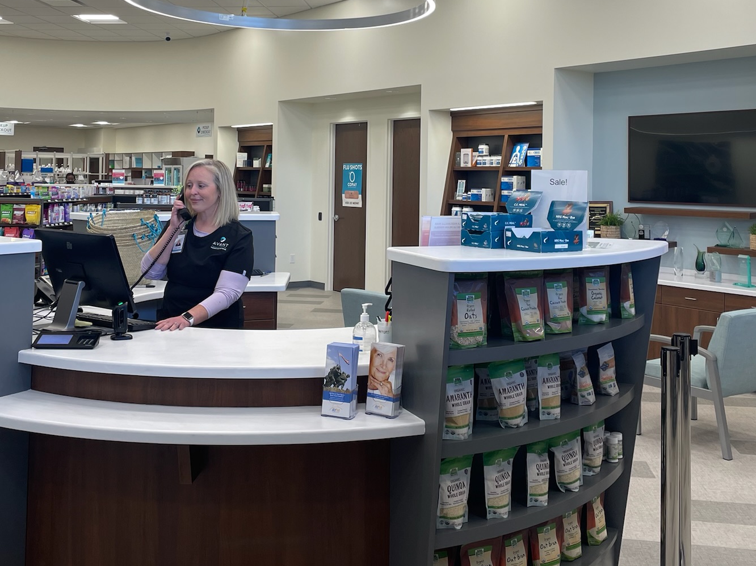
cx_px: 354
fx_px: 873
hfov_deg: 46.8
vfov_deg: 35.5
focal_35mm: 40
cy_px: 173
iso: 32
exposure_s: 1/120
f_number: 1.6
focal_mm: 4.2
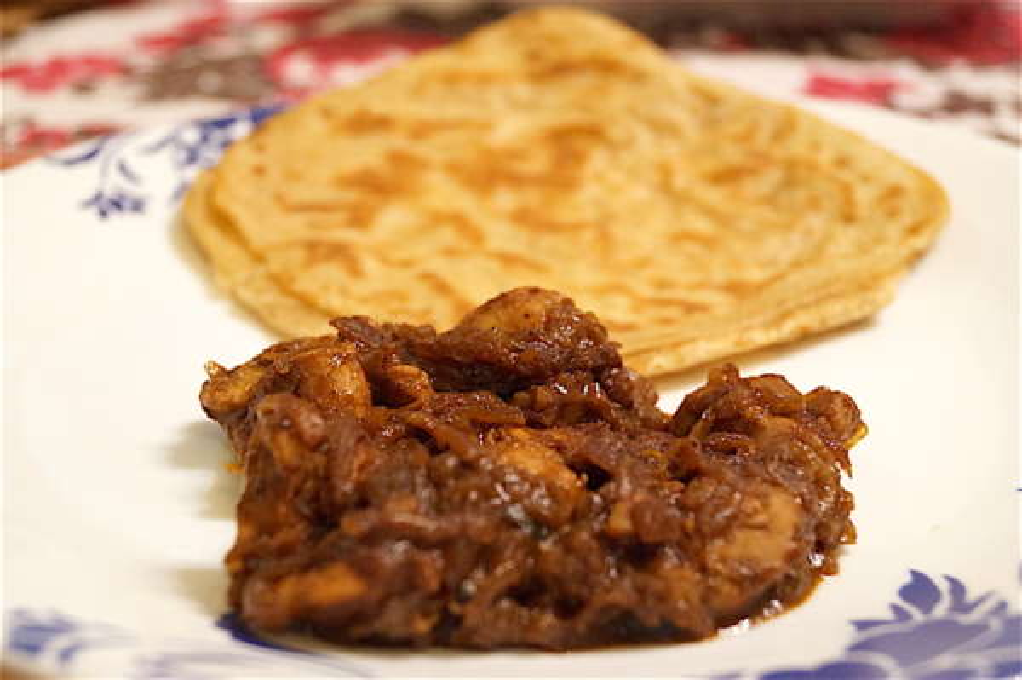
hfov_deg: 37.9
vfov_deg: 25.7
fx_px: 1489
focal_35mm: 52
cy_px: 340
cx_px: 511
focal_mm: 35
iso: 3200
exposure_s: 1/30
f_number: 5
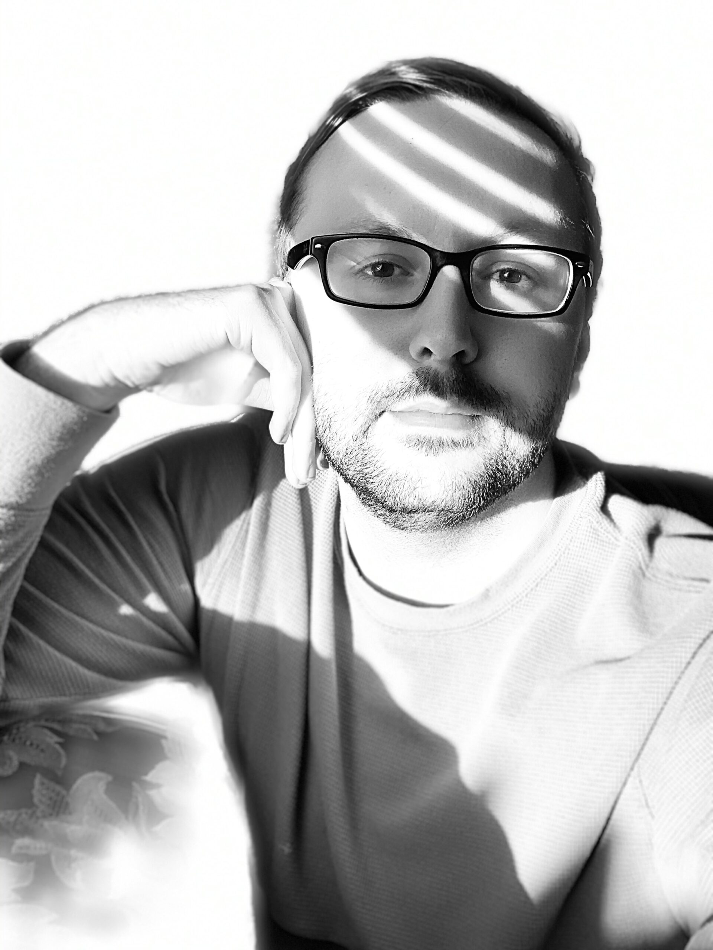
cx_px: 356
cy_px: 475
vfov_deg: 56.8
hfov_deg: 44.2
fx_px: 879
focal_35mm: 32
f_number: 2.2
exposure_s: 1/262
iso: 16
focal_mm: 2.87
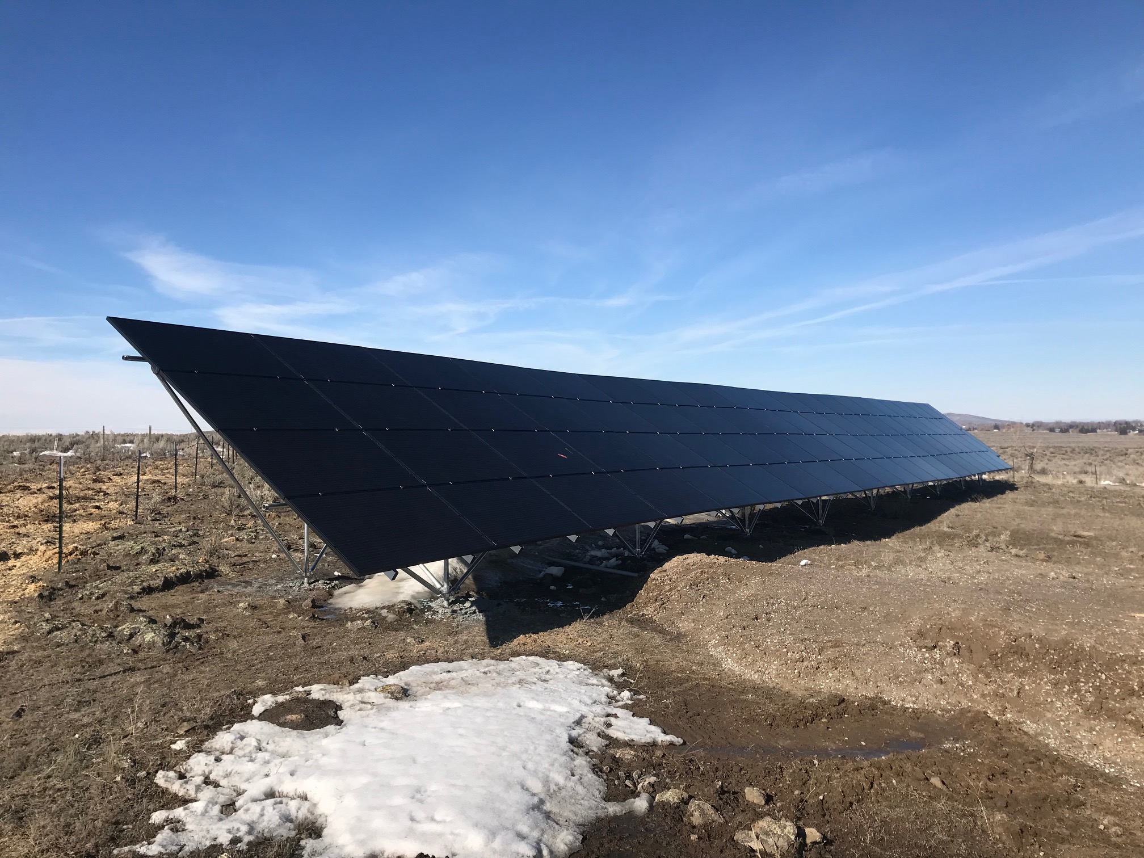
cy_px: 429
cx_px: 572
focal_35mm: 28
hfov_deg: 63.4
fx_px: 925
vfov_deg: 49.7
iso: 20
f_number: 1.8
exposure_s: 1/3546
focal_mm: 3.99
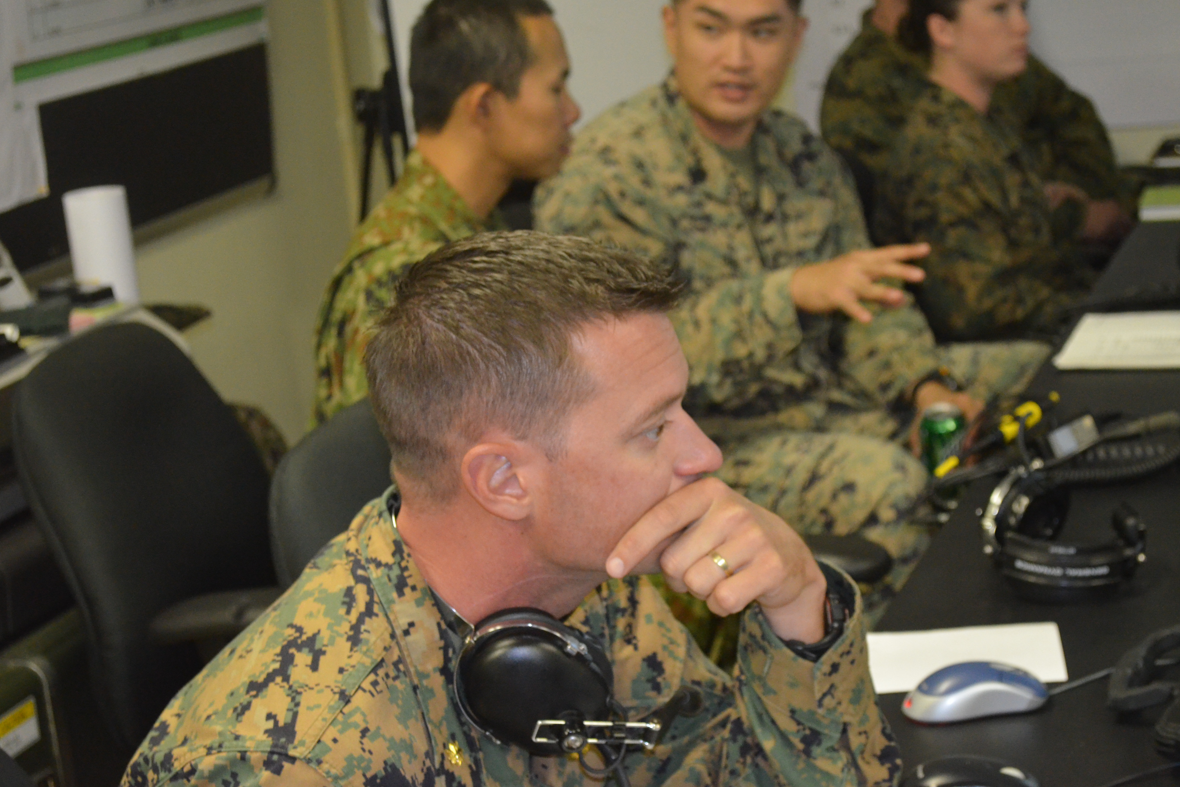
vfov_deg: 17.9
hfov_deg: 26.6
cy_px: 392
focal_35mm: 76
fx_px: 2491
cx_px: 596
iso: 3200
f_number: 5.6
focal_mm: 50
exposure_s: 1/60
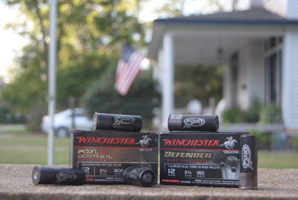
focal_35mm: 60
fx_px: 497
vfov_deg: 22.7
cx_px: 149
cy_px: 100
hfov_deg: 33.4
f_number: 5
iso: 360
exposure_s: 1/125
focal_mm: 40
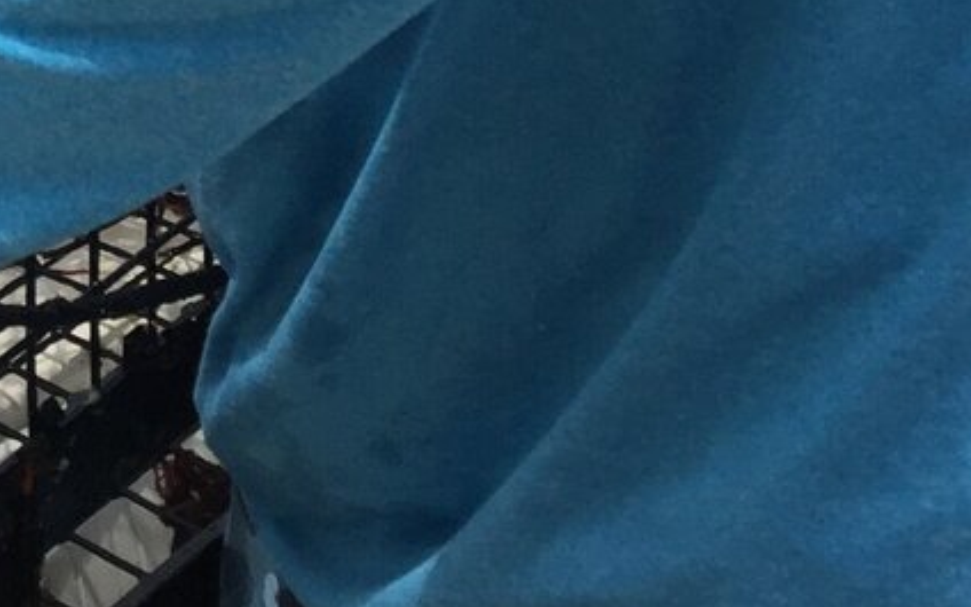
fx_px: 3070
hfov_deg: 16.9
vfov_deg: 9.8
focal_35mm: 116
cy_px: -925
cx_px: -293
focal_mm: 4.15
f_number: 2.2
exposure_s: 1/2639
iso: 32
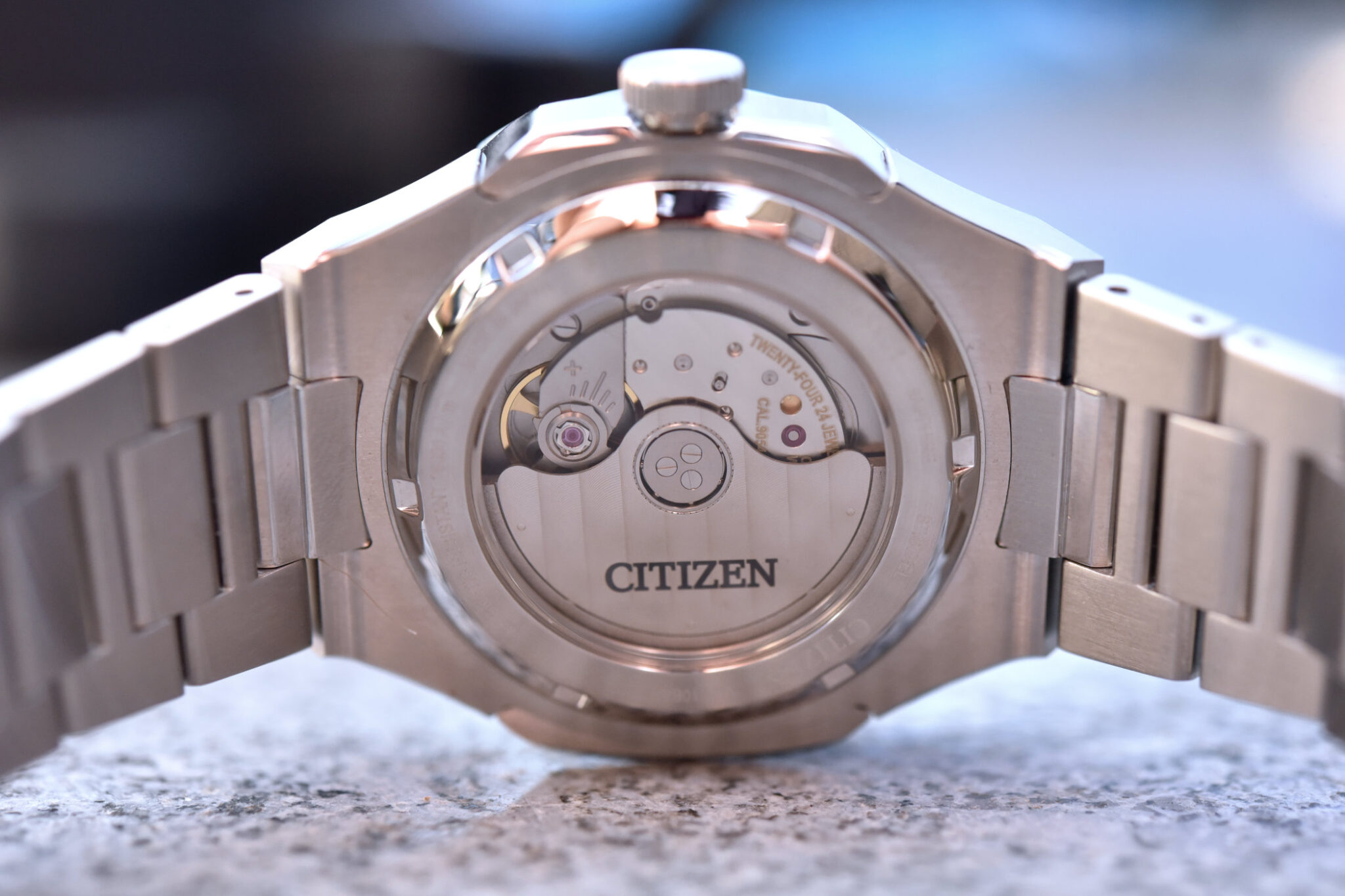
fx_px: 2241
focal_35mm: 60
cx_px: 672
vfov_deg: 22.6
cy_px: 448
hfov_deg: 33.4
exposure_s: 1/1000
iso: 2000
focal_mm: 60
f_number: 5.6
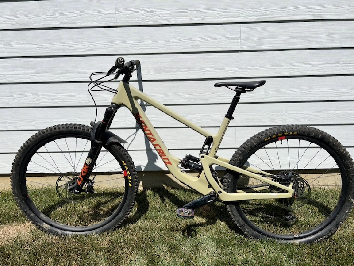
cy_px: 133
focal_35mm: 26
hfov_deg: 67.3
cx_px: 177
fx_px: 266
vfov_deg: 53.1
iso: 50
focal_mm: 5.7
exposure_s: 1/11364
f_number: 1.5
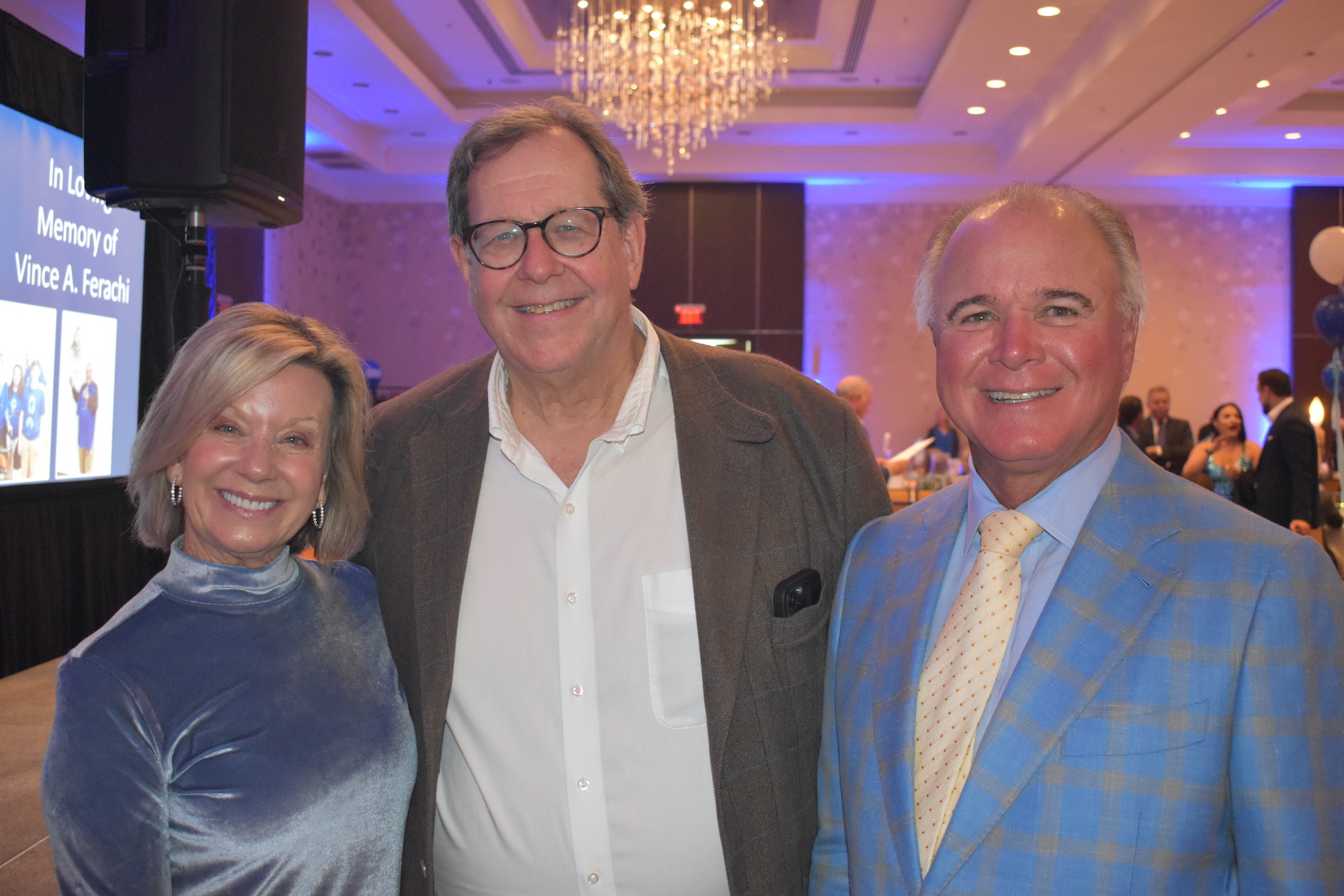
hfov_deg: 53.1
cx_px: 672
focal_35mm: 36
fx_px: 1344
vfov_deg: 36.9
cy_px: 448
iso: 3600
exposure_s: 1/60
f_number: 4
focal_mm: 24
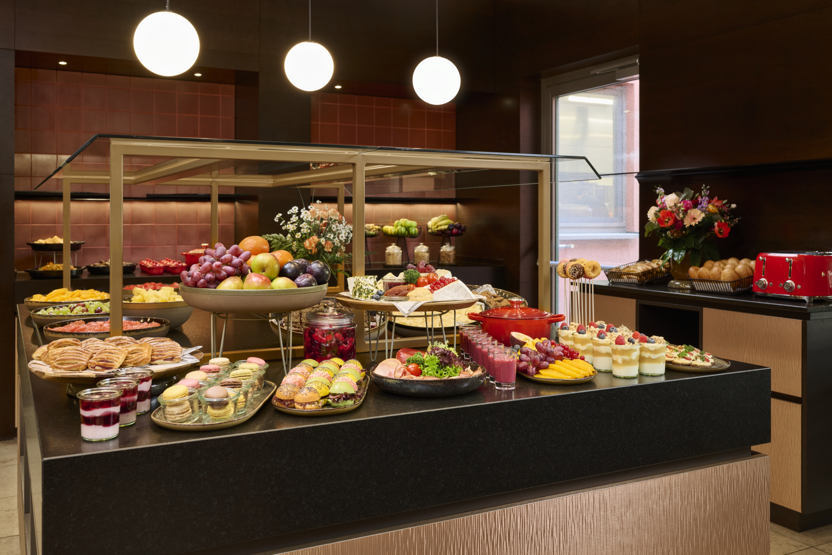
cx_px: 416
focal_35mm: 35
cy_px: 278
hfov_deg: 54.4
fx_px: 809
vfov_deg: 37.9
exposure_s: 1/6
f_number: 8
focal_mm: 35
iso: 400
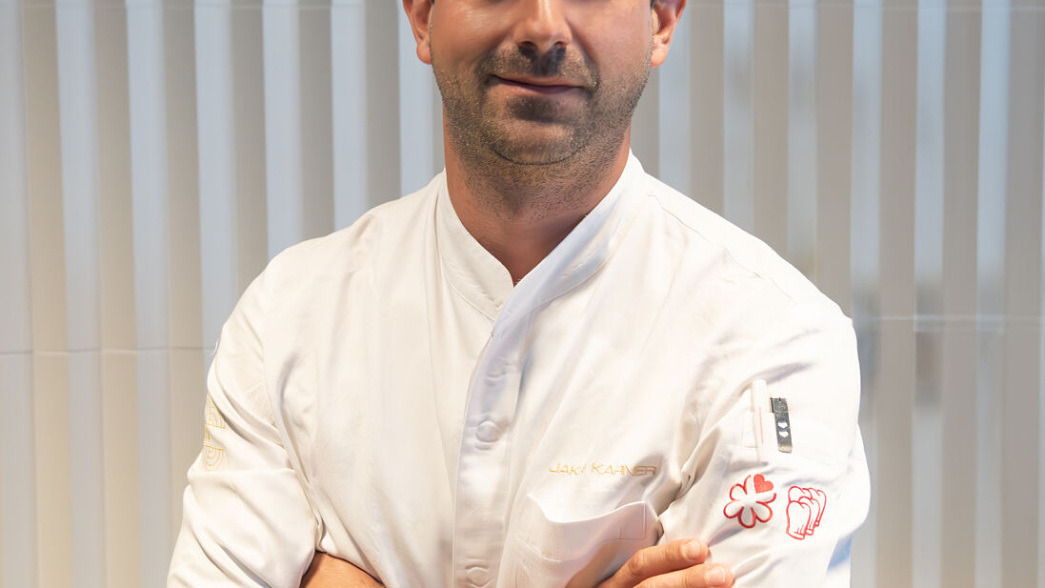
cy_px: 297
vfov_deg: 14.9
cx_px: 523
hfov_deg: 26.2
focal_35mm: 81
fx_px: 2244
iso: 1600
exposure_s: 1/50
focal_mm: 48
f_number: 4
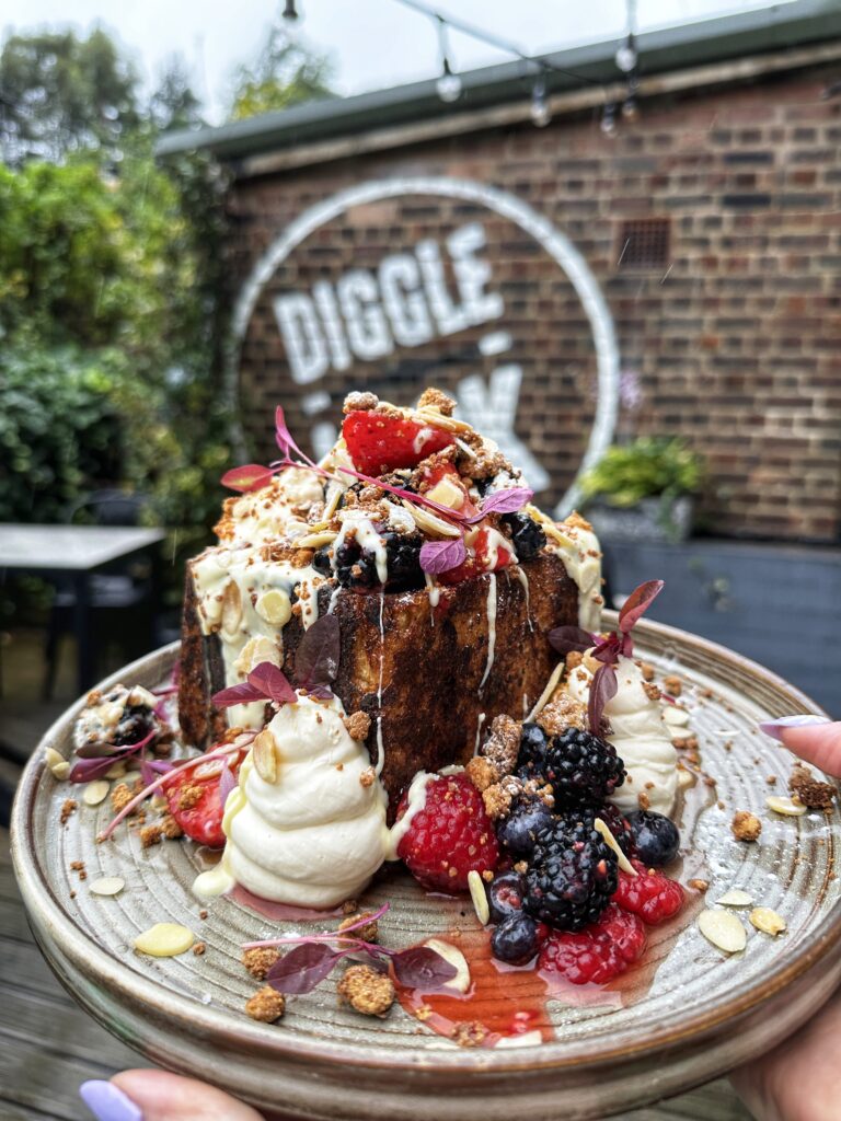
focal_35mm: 24
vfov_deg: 71.6
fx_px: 777
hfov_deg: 56.8
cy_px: 560
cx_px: 420
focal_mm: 6.86
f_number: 1.78
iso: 80
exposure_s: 1/251
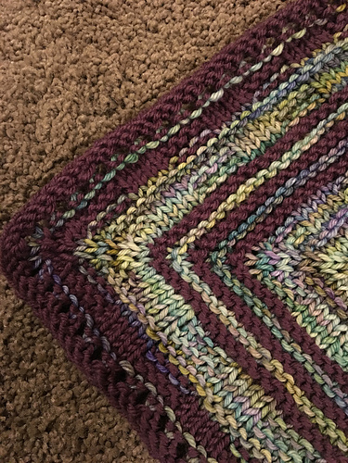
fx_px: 389
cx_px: 174
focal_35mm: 29
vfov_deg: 61.7
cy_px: 232
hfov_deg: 48.2
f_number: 2.2
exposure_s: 1/17
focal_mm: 4.15
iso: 400
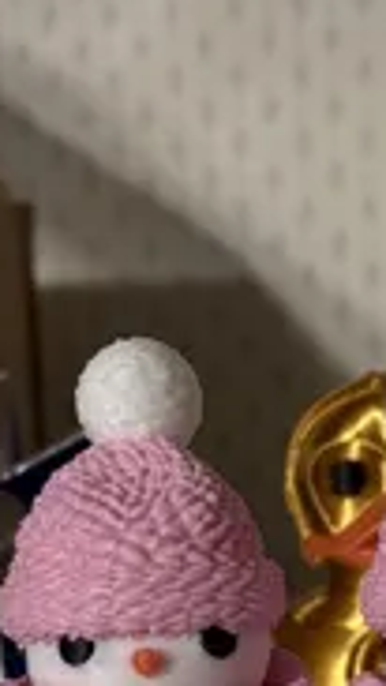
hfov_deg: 9.6
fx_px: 2255
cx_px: 487
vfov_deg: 17.0
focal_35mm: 124
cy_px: 660
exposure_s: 1/40
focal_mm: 5.96
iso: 125
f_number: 1.6
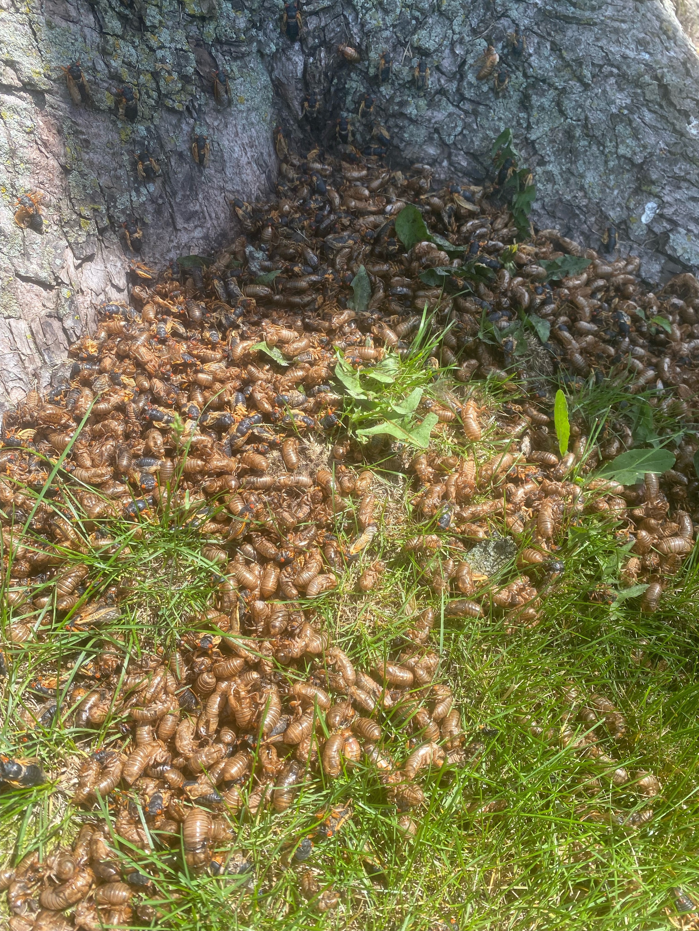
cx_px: 350
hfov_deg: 53.1
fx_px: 700
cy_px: 466
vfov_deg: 67.3
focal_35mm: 26
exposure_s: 1/666
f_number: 1.8
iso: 32
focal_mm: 4.25
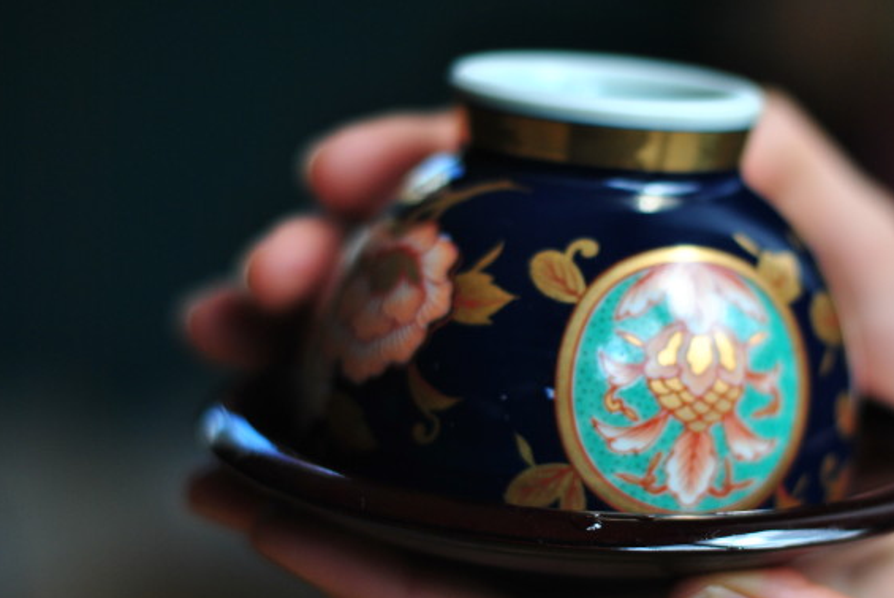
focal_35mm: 102
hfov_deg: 19.9
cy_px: 353
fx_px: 2536
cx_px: 598
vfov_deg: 13.4
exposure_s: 1/640
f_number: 2.2
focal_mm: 50
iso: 200
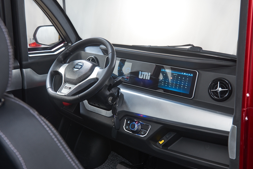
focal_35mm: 41
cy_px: 83
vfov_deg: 32.6
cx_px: 125
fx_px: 288
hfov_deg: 47.4
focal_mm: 40
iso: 200
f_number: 6.3
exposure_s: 1/5
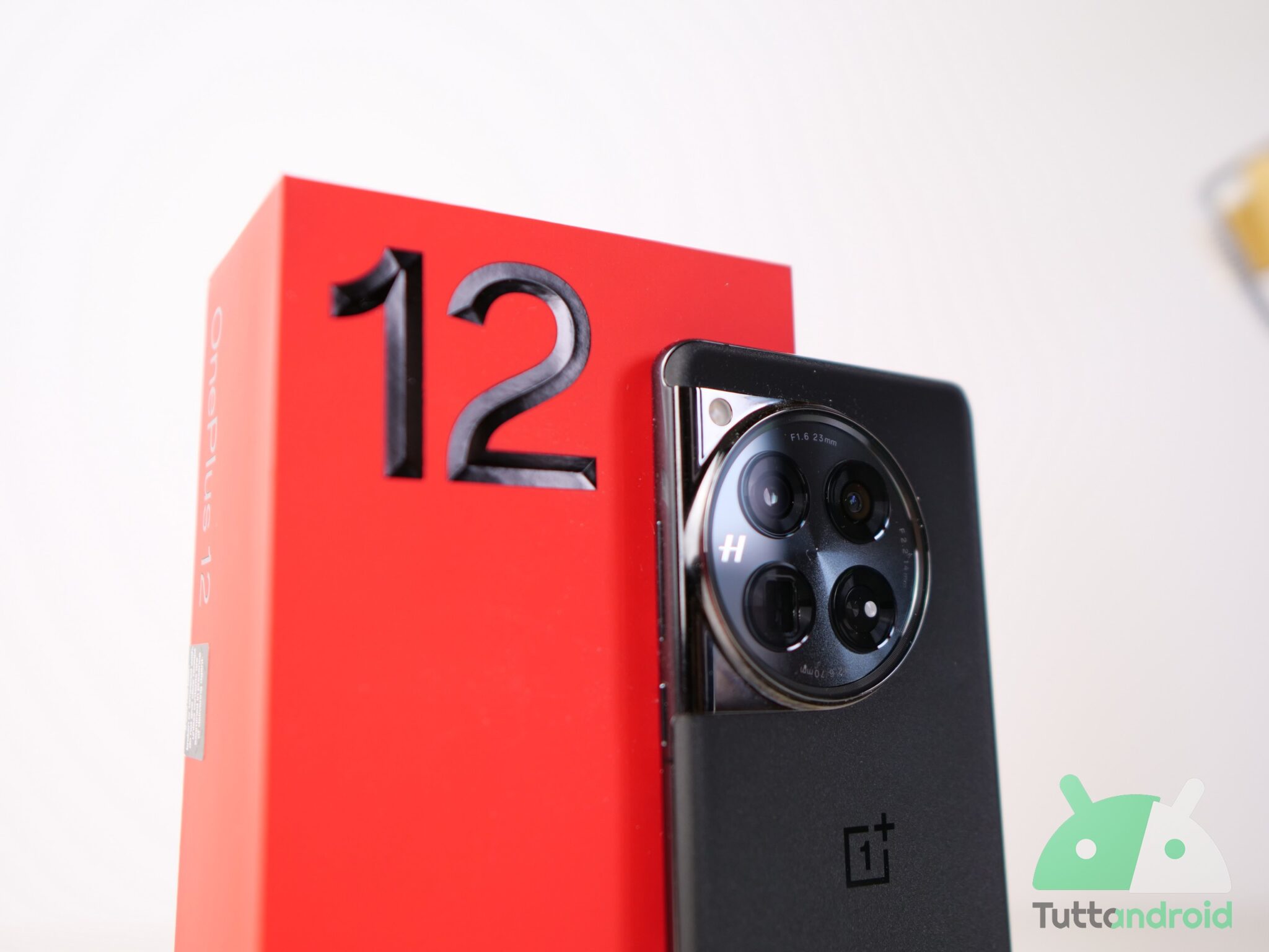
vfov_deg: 44.2
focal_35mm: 32
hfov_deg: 56.8
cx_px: 634
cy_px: 476
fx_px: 1173
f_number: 1.6
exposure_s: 1/100
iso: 200
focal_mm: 16
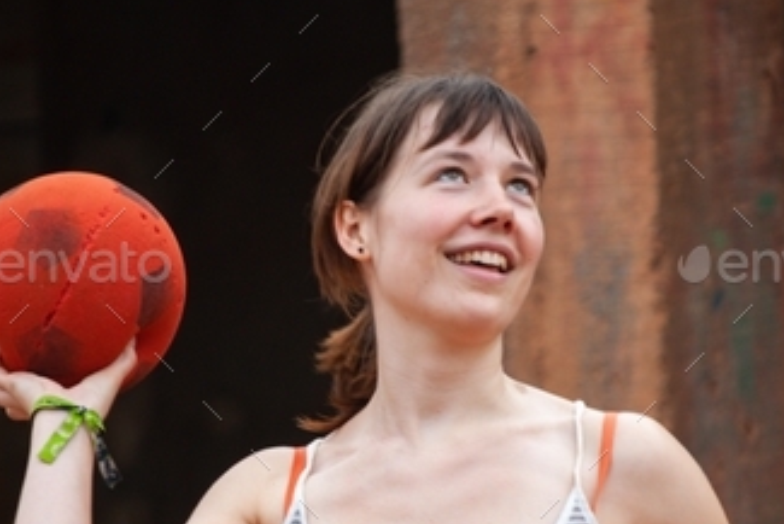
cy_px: 380
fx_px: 7427
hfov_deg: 6.0
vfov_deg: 4.0
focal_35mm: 341
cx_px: 417
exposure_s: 1/400
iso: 200
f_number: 5
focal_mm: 125
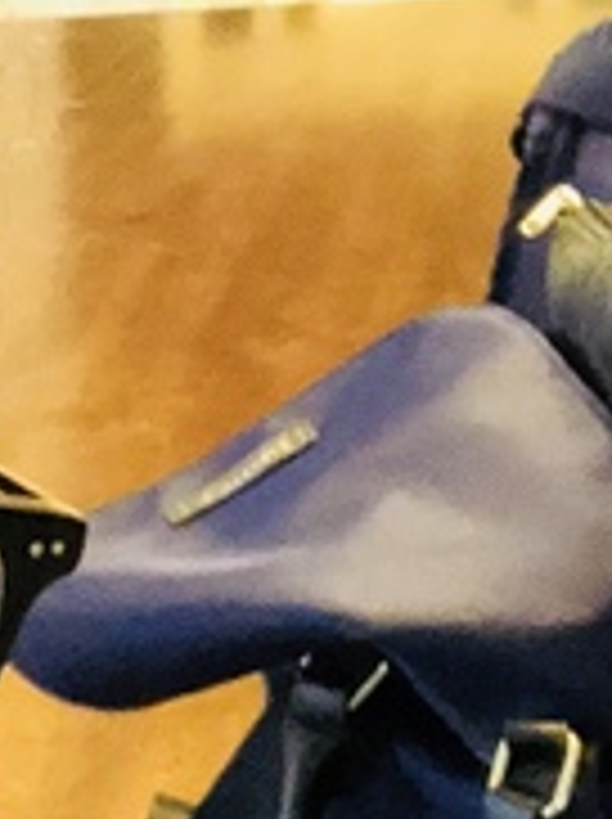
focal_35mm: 141
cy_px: 747
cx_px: -430
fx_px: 3332
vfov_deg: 13.9
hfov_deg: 10.0
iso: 500
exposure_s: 1/24
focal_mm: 2.87
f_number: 2.2
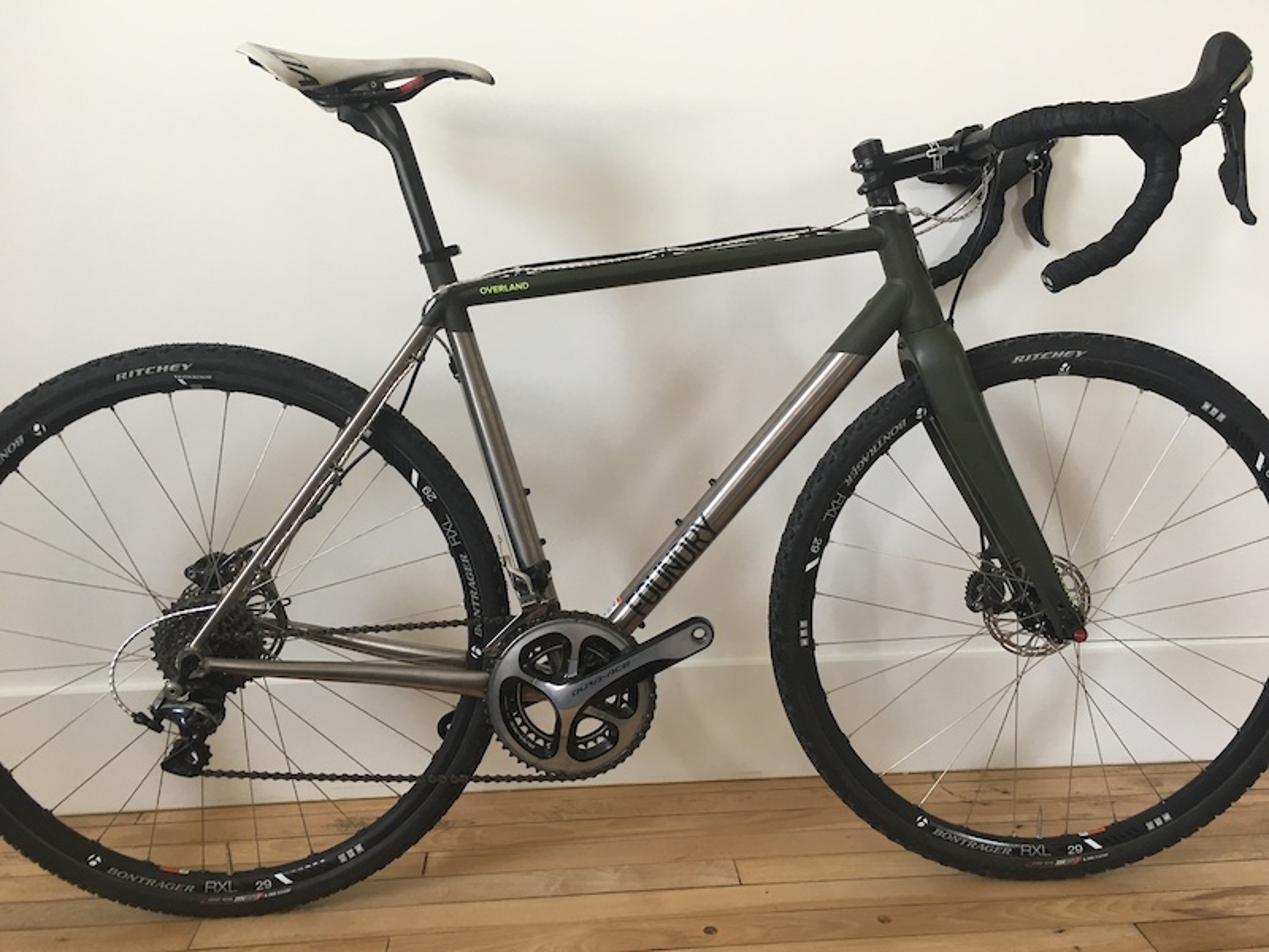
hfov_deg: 61.7
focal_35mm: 29
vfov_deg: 48.2
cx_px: 634
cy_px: 476
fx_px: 1063
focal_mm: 4.15
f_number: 2.2
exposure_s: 1/15
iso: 25
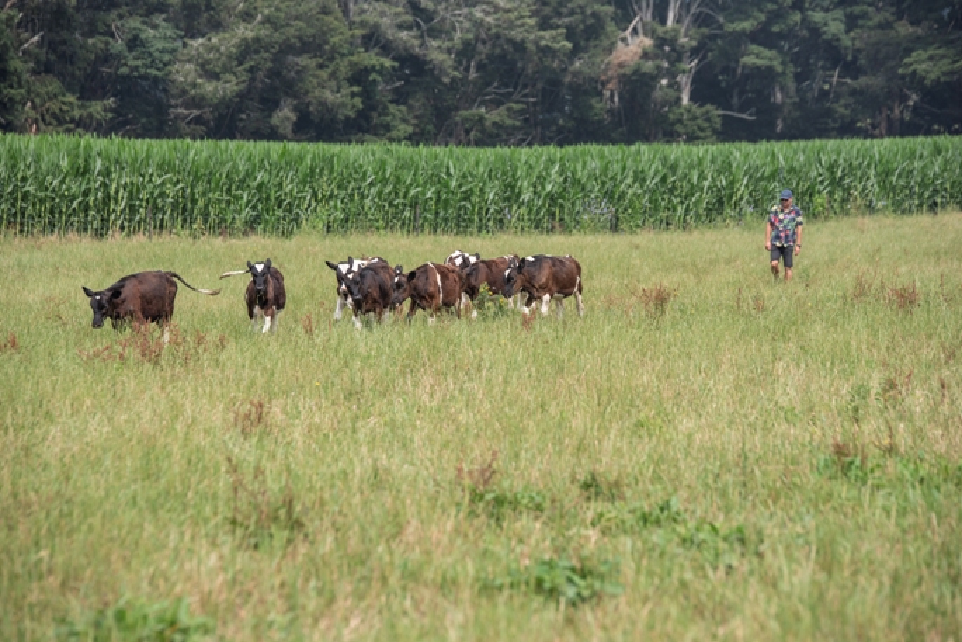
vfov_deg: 8.3
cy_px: 321
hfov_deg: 12.4
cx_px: 481
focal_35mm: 165
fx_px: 4410
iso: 250
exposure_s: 1/1250
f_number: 4.5
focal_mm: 165
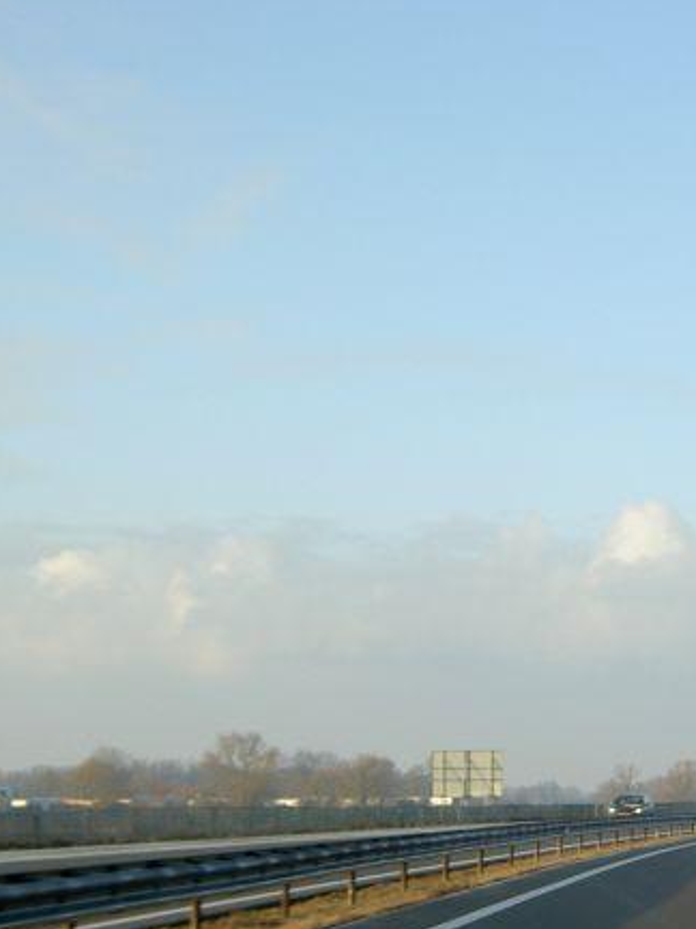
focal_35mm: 87
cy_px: 621
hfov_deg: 16.5
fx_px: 2332
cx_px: 748
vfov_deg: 22.4
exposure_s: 1/250
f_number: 3.4
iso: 50
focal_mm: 7.7
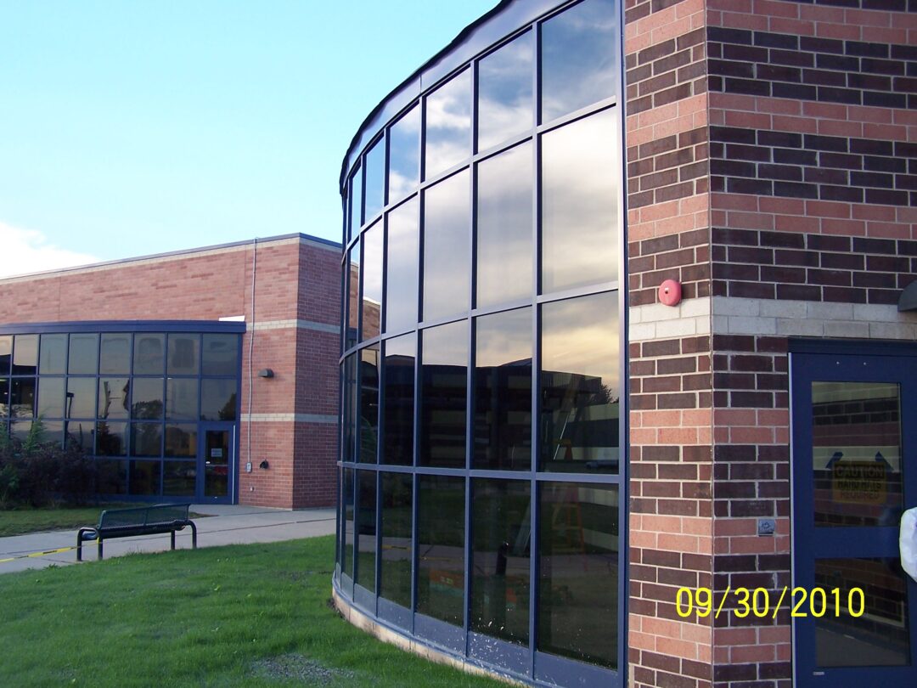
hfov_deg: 49.0
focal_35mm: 38
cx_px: 458
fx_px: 1007
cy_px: 344
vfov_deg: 37.7
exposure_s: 1/125
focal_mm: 6.3
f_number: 2.8
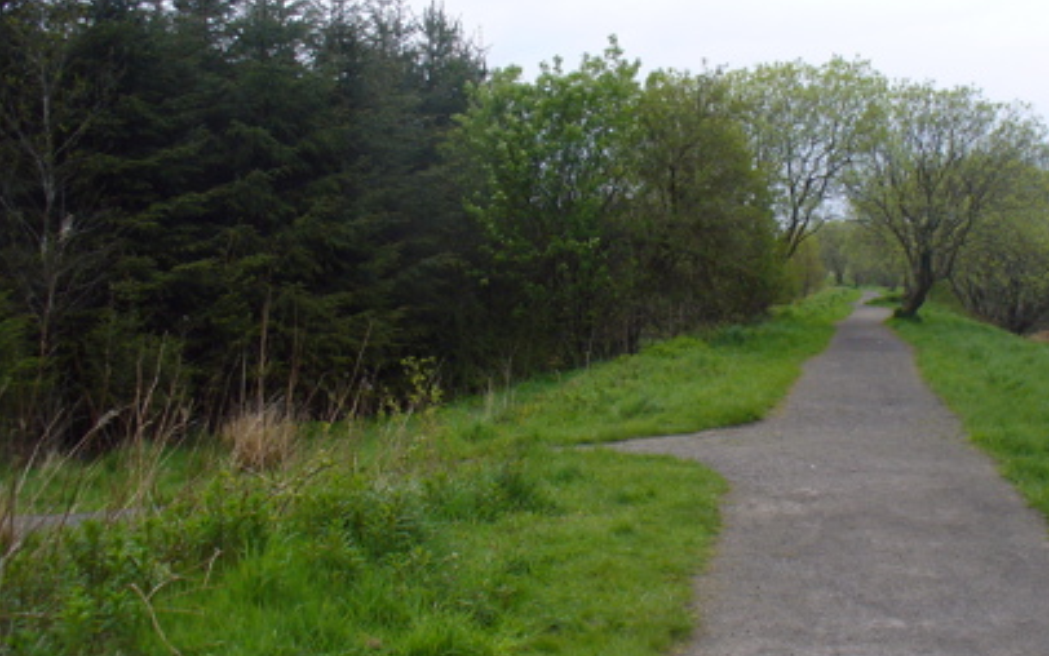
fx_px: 1430
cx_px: 665
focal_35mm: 50
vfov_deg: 25.8
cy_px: 258
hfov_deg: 40.0
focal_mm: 6.1
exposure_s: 1/200
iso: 80
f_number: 5.6
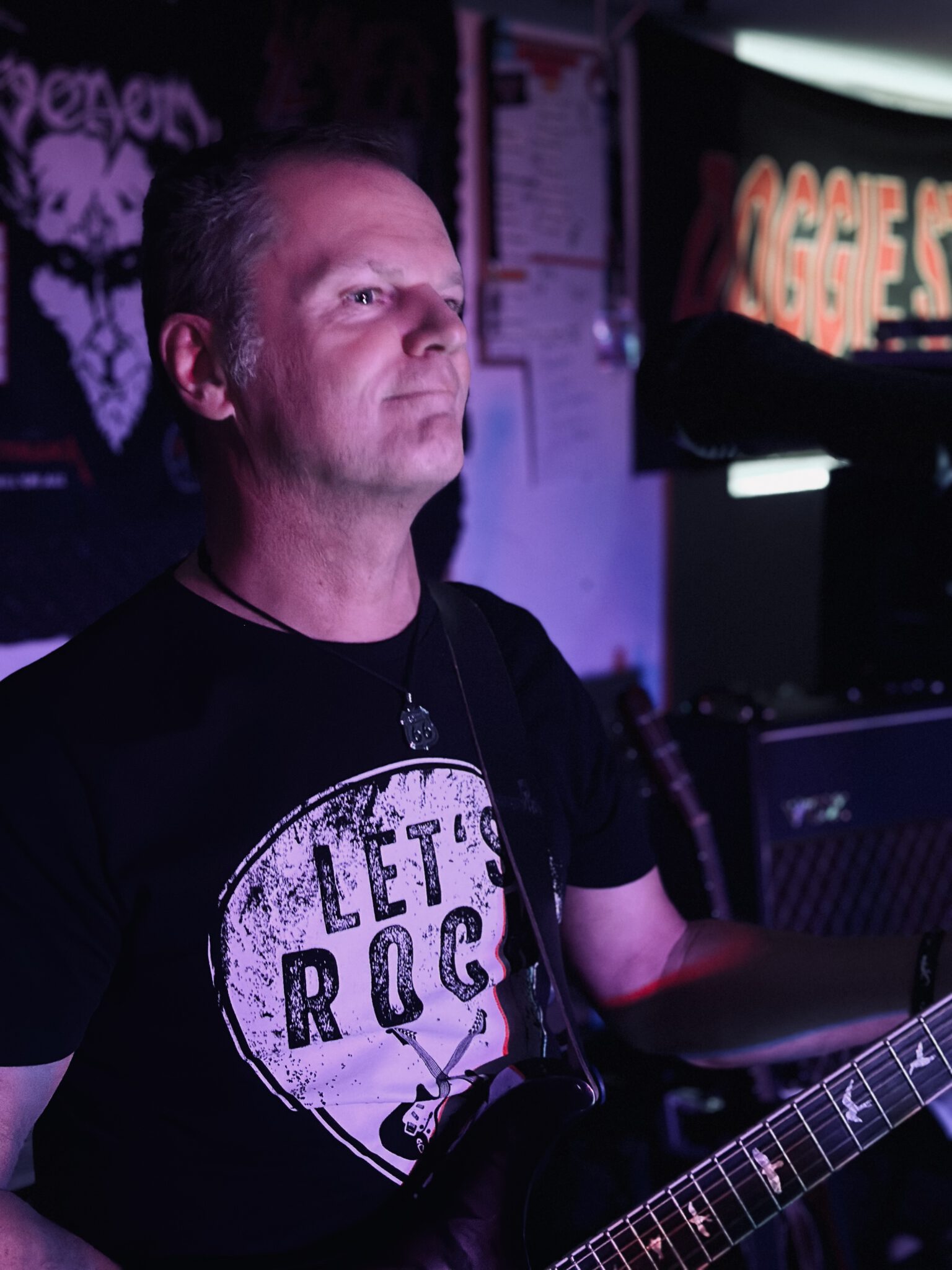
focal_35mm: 48
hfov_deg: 30.3
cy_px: 635
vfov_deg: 39.7
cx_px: 476
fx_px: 1760
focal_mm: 6.86
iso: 1000
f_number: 1.78
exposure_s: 1/17
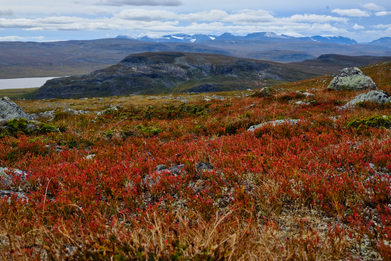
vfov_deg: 24.2
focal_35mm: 56
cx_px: 196
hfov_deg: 35.6
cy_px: 130
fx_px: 608
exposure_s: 1/42
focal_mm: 37.4
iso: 500
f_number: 22
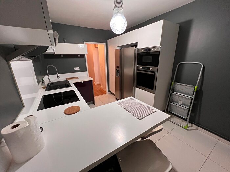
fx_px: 86
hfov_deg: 106.2
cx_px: 115
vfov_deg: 89.9
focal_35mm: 13
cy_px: 86
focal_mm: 1.57
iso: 320
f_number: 1.8
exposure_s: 1/50
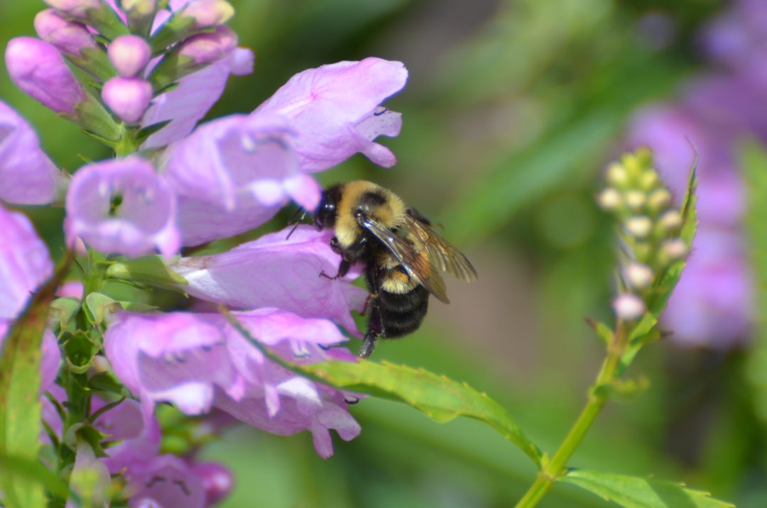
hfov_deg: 4.6
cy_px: 254
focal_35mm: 450
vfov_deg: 3.0
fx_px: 9570
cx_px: 384
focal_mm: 300
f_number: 6.3
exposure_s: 1/640
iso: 200
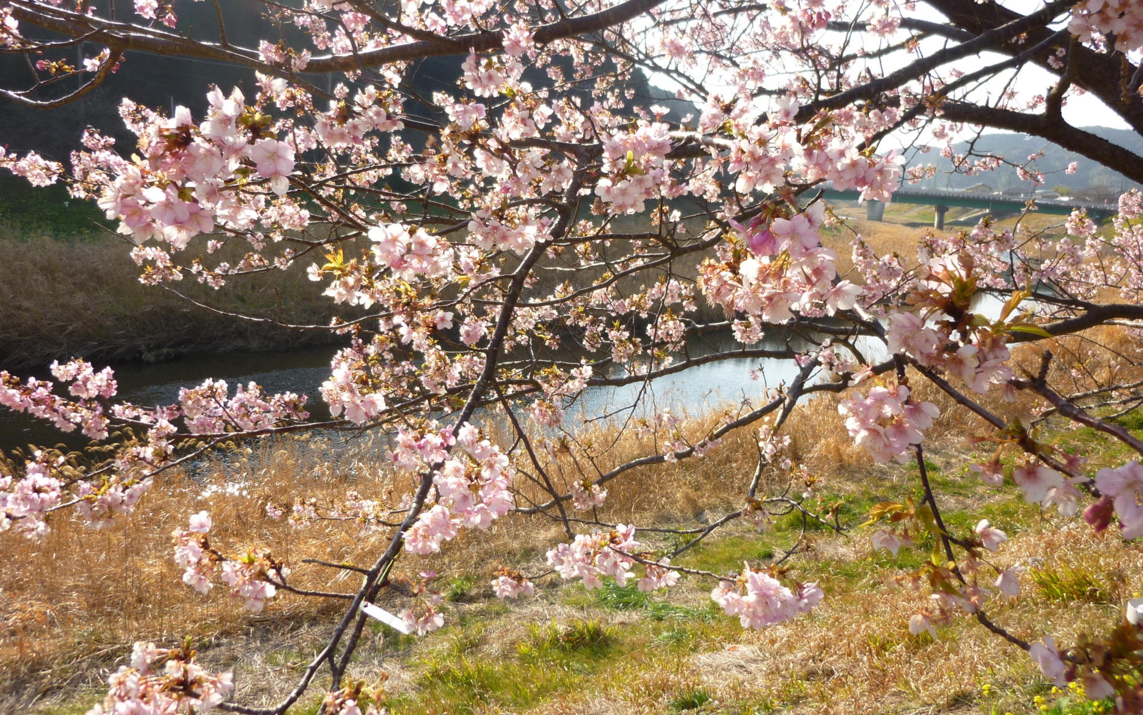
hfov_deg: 68.4
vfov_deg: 45.8
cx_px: 581
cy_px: 290
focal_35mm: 27
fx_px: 841
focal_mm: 4.5
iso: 80
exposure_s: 1/320
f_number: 3.3
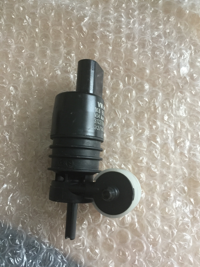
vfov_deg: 61.7
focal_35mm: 29
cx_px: 100
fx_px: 223
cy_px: 134
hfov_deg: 48.2
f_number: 2.2
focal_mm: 4.15
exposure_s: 1/17
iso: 80
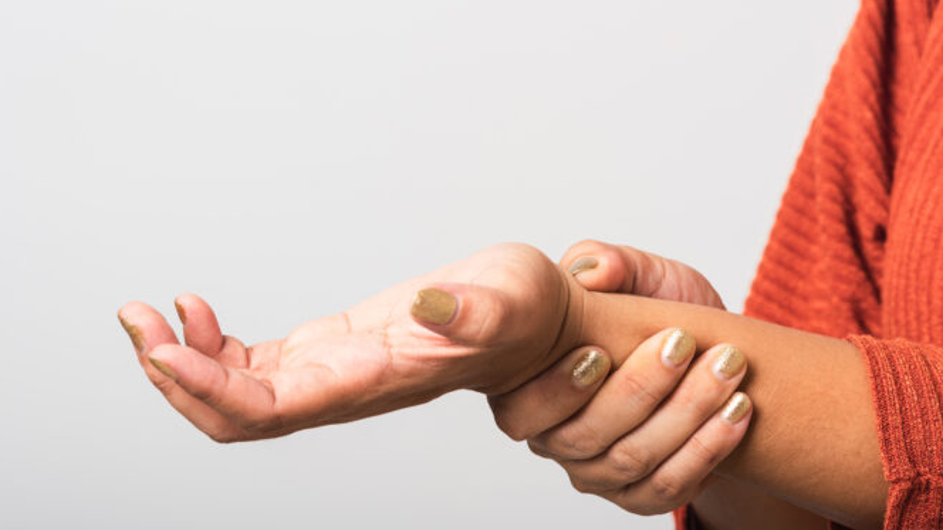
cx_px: 400
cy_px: 224
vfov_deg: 6.5
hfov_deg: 11.5
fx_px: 4699
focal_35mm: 188
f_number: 11
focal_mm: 155
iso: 200
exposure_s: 1/200
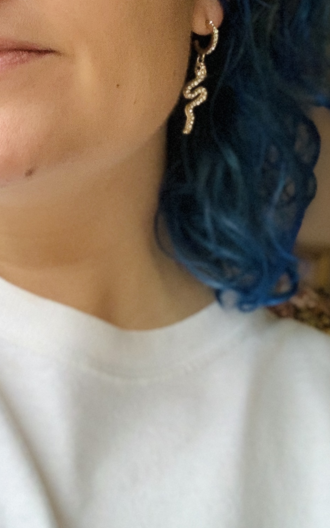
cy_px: 71
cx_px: 15
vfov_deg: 28.4
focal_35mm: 70
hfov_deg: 18.2
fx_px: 1007
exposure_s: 1/54
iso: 320
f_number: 2.2
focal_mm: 2.87
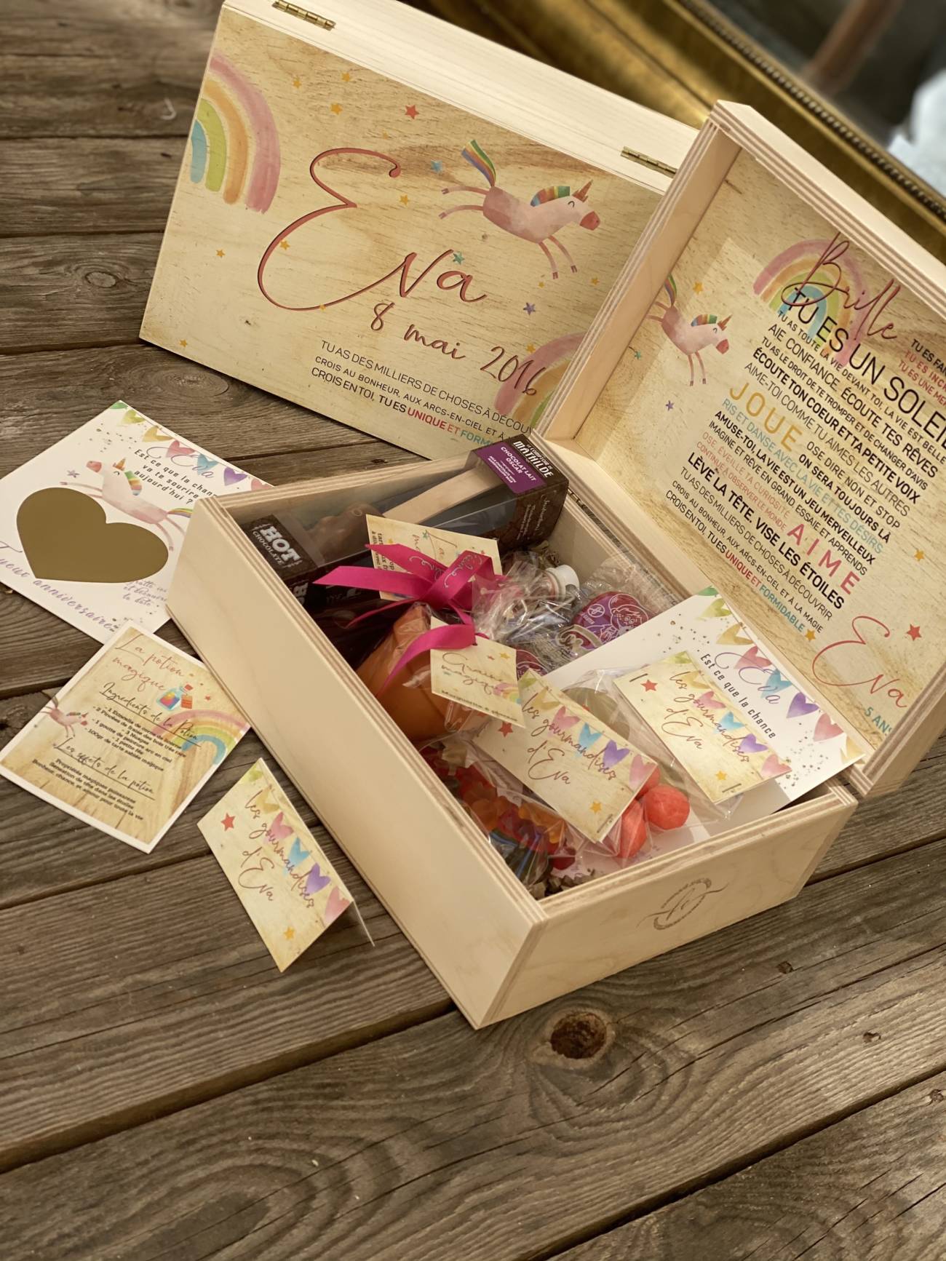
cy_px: 630
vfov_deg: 36.8
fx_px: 1895
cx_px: 473
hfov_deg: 28.0
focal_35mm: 52
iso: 20
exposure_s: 1/773
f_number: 2
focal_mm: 6
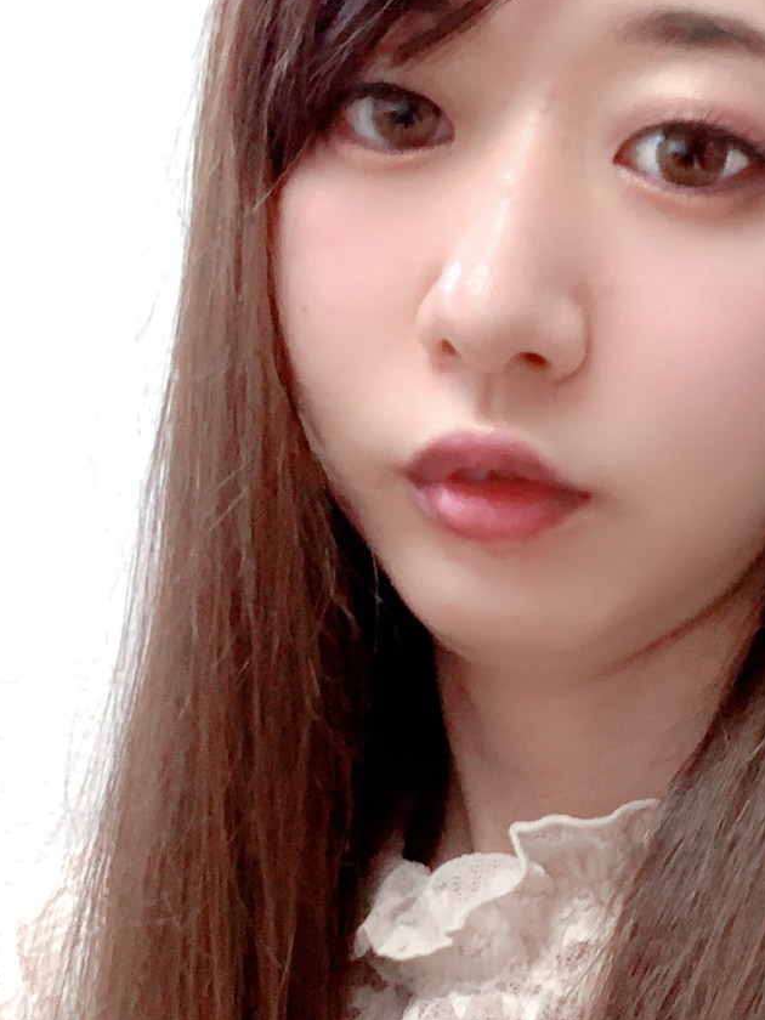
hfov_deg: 18.6
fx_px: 2298
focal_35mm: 78
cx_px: 695
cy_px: 654
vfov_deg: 24.9
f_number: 2.2
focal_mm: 2.87
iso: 200
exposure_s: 1/50
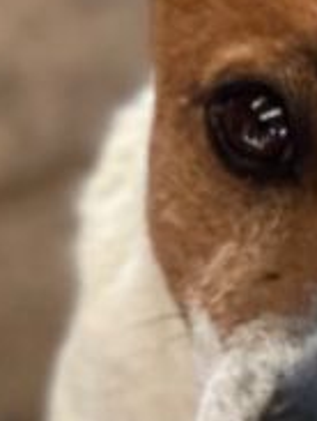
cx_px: 639
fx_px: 6133
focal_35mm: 504
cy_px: -12
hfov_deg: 2.9
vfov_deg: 3.9
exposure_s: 1/121
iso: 80
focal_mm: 9
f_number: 2.8
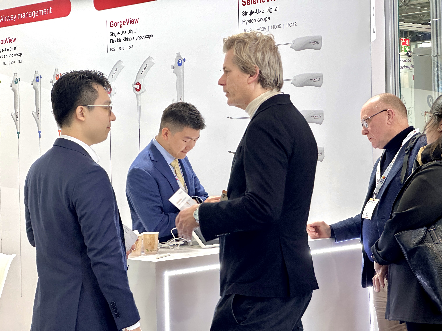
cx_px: 221
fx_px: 983
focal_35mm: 77
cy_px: 166
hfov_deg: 25.3
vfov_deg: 19.1
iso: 125
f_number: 2.8
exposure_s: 1/100
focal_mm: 9
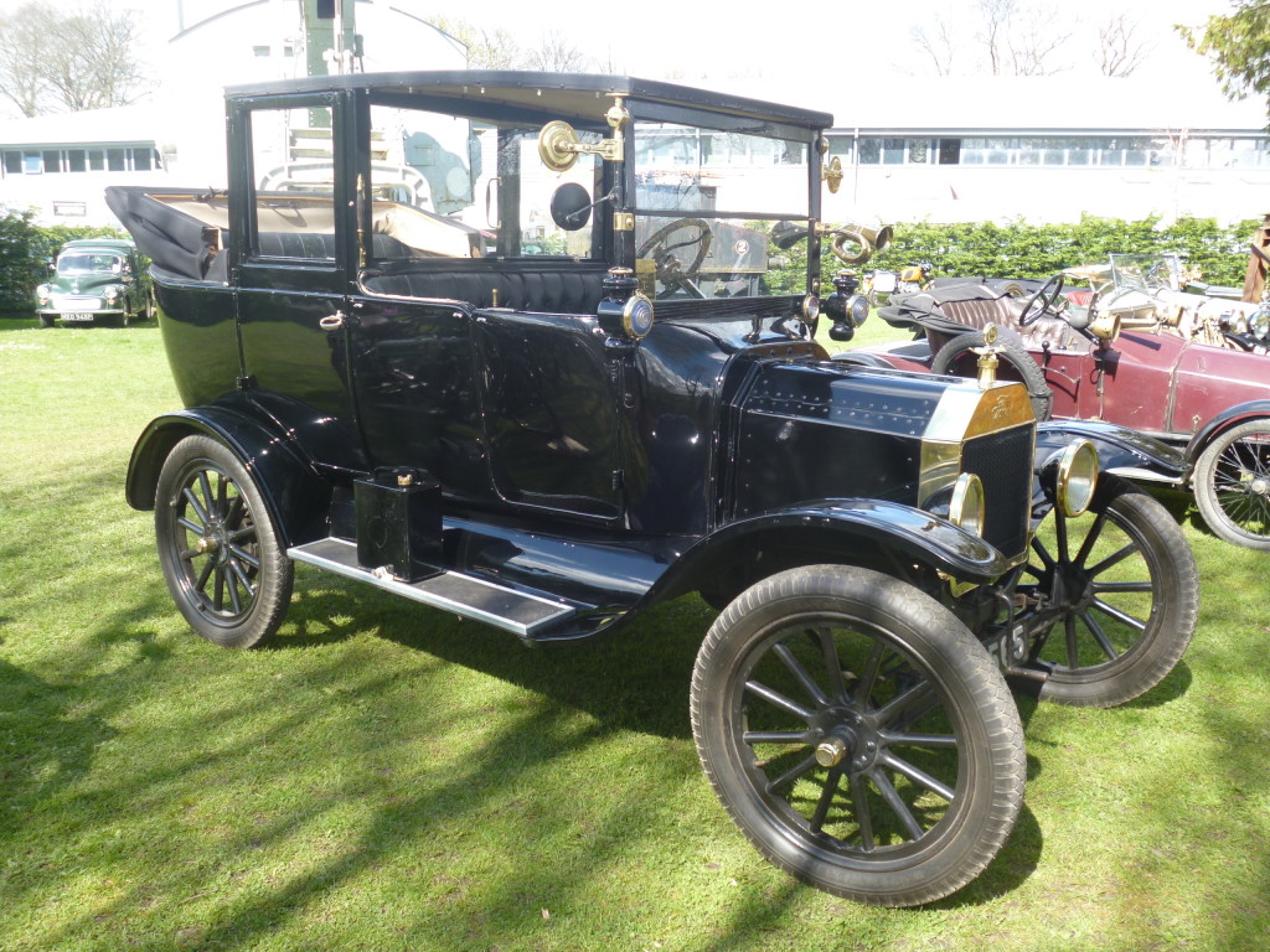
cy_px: 476
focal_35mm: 32
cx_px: 635
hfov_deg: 56.8
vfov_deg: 44.2
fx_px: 1174
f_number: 2.9
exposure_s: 1/200
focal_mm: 5.7
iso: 100
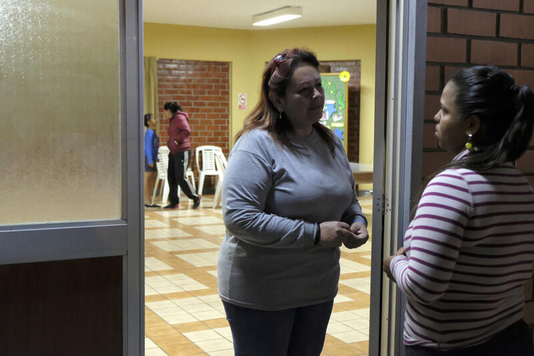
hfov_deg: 43.6
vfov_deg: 29.9
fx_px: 667
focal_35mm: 45
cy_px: 178
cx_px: 267
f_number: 3.6
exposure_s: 1/125
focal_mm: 30.2
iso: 6400
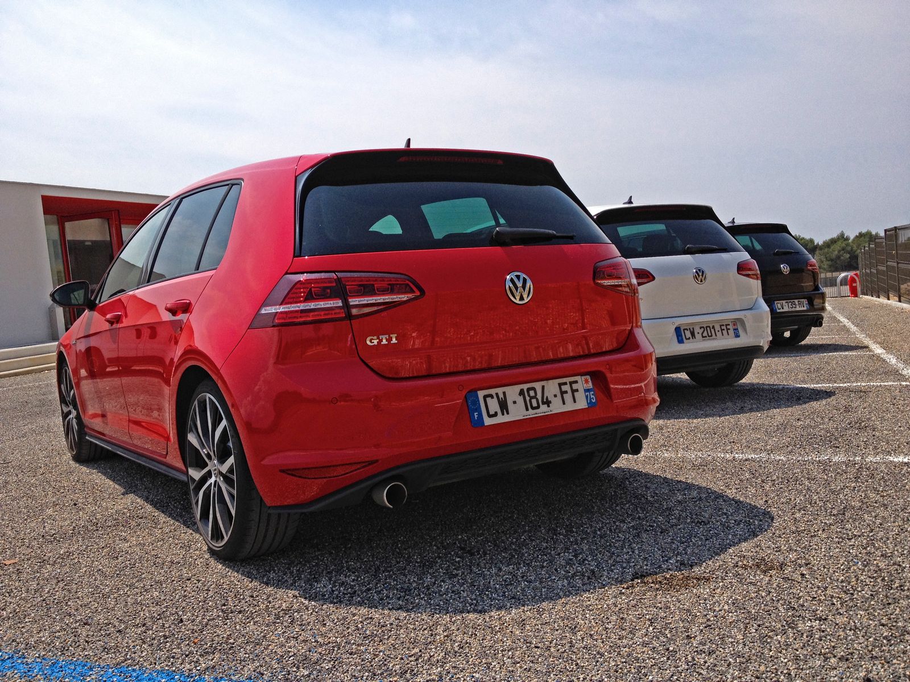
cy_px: 341
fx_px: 920
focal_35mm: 35
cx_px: 455
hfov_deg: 52.6
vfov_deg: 40.7
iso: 50
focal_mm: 4.28
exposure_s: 1/2208
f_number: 2.4
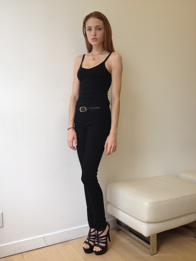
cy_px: 130
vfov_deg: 52.6
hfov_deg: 40.7
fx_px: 264
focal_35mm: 35
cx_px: 98
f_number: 2.4
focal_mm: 4.28
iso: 64
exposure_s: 1/40
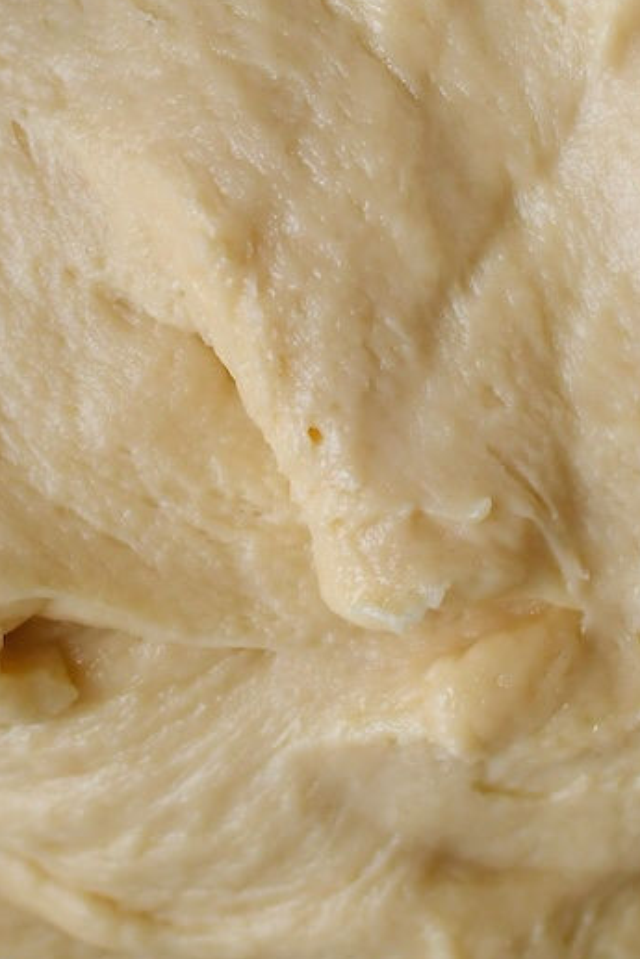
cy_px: 384
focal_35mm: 181
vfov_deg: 11.4
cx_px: 276
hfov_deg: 7.6
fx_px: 4823
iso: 500
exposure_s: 1/250
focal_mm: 35
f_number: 3.5
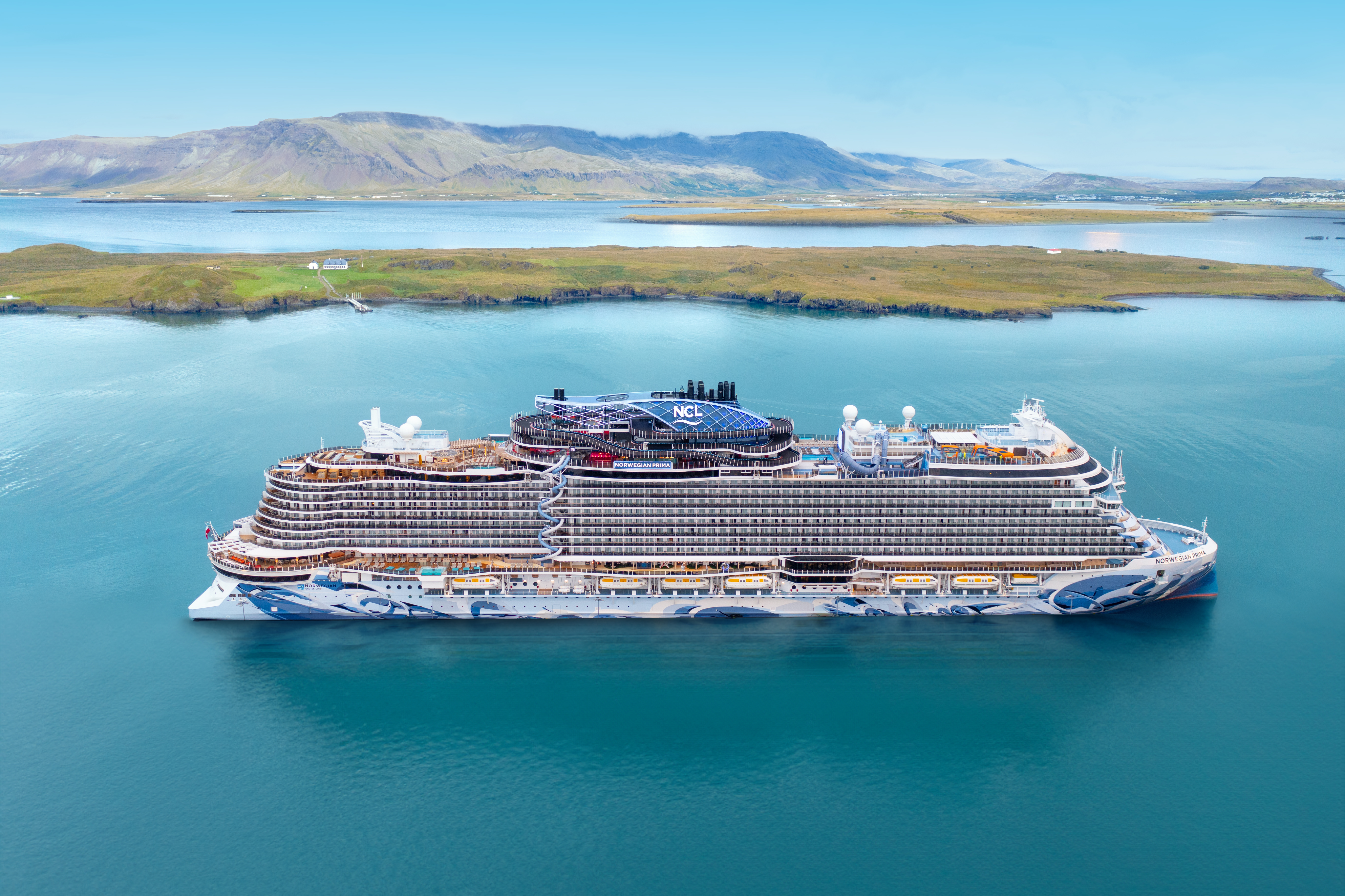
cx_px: 672
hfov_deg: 65.5
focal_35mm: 28
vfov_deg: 46.4
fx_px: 1046
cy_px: 448
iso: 100
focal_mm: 10.26
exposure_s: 1/120
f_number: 2.8
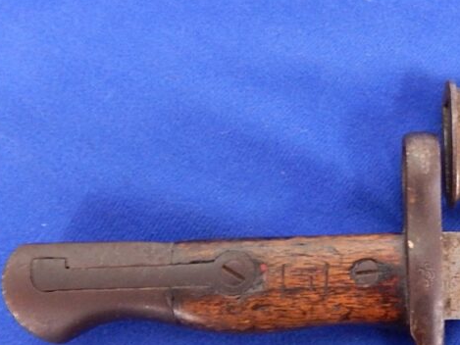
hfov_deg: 38.3
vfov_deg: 30.2
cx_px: 363
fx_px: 638
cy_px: 217
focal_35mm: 48
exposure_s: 1/8
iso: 400
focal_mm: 4
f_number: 3
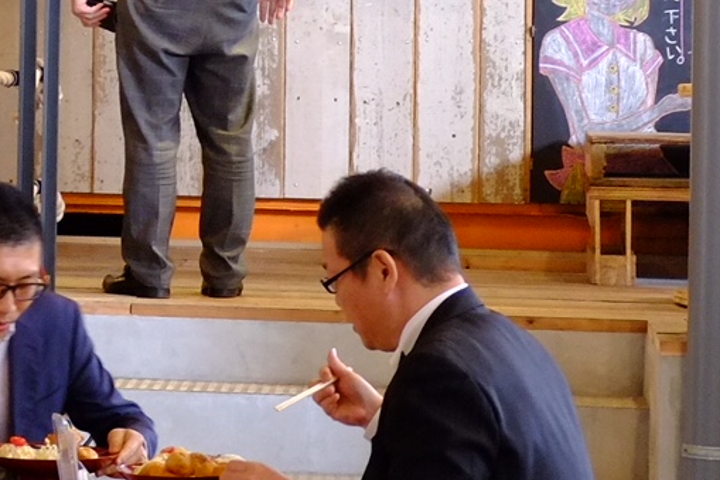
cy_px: -265
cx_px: -593
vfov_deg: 6.5
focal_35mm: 207
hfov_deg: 9.4
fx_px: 4138
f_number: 3.2
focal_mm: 28.9
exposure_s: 1/38
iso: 1250
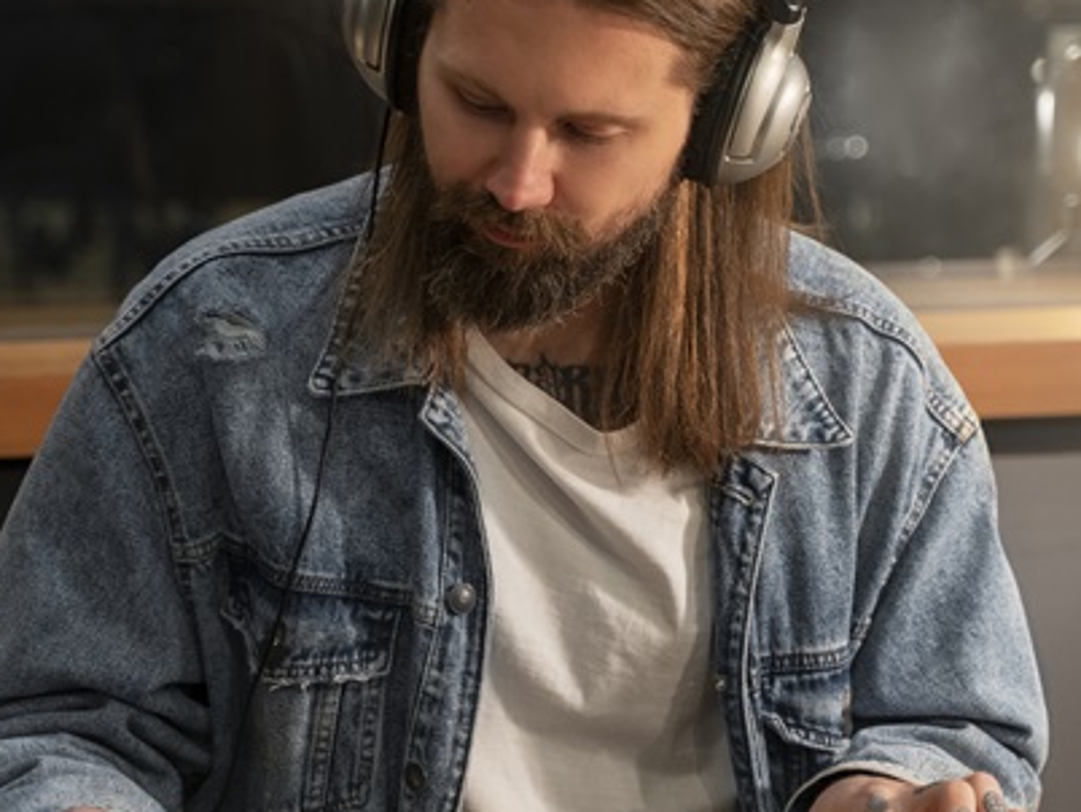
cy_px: 401
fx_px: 4031
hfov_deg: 15.3
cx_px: 589
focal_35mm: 129
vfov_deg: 11.5
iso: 1250
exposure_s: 1/125
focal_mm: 75
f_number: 2.8
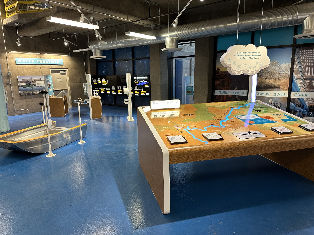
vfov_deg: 56.8
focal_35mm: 24
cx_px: 157
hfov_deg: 71.6
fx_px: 218
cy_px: 118
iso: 250
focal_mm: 6.86
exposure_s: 1/60
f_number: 1.78
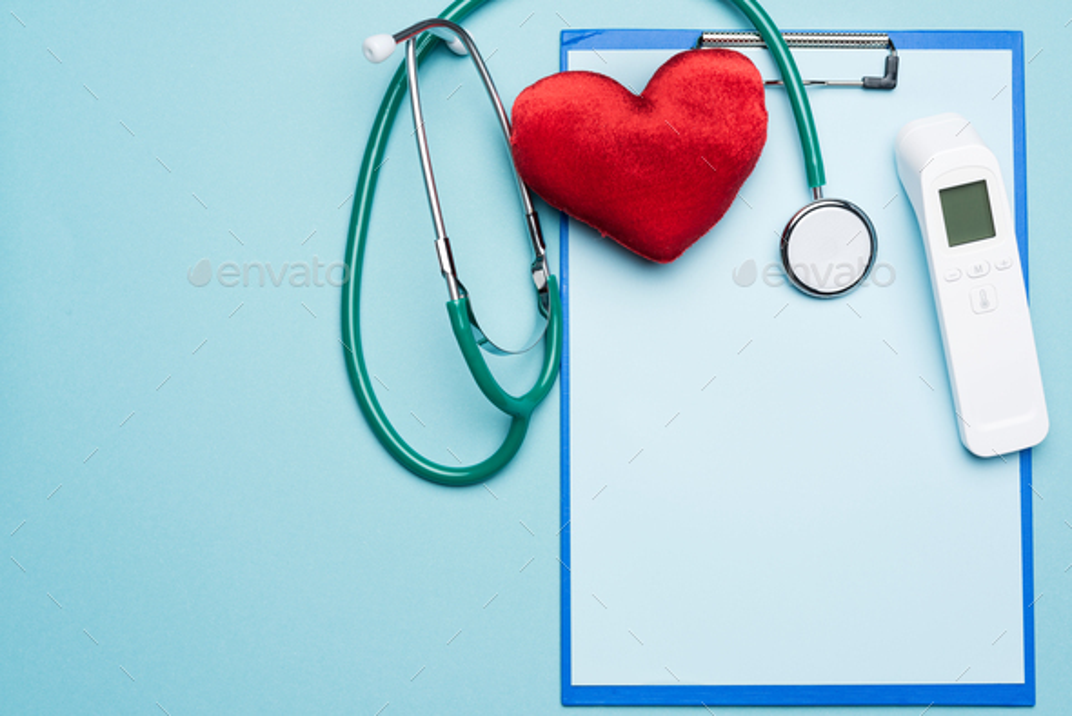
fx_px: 1787
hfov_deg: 33.4
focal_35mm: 60
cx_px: 536
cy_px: 358
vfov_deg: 22.6
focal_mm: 60
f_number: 11
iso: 100
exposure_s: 1/200
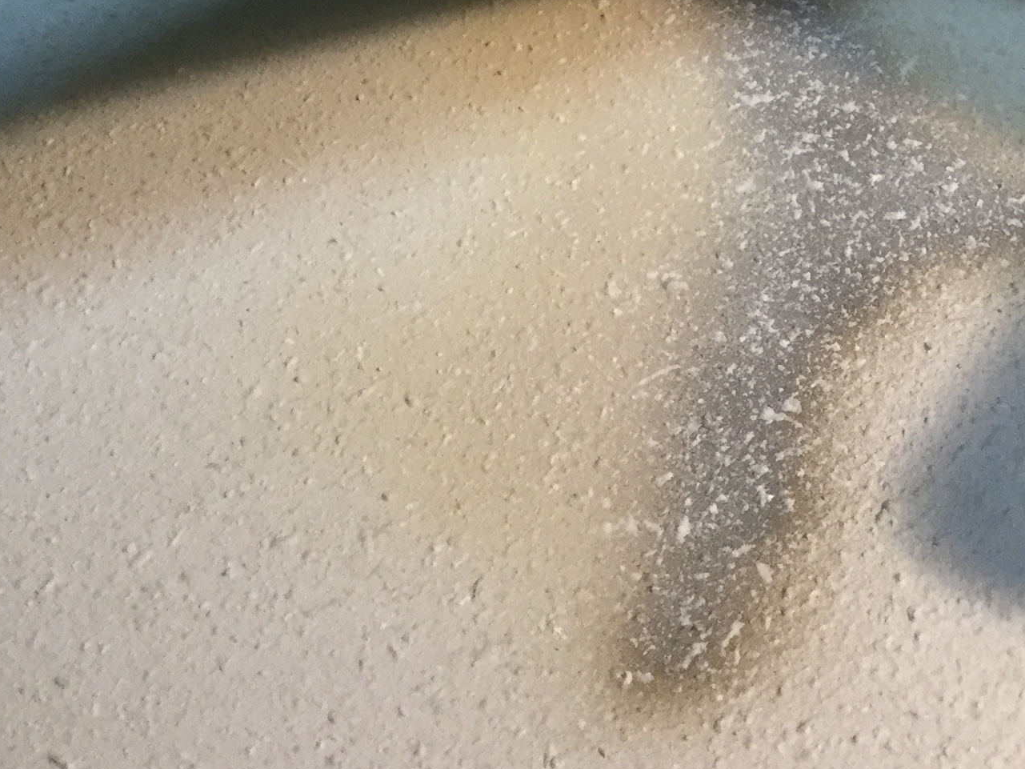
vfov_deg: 17.9
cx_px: 834
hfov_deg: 24.3
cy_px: -118
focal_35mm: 79
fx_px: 2339
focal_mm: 3.3
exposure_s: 1/30
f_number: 2.4
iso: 32
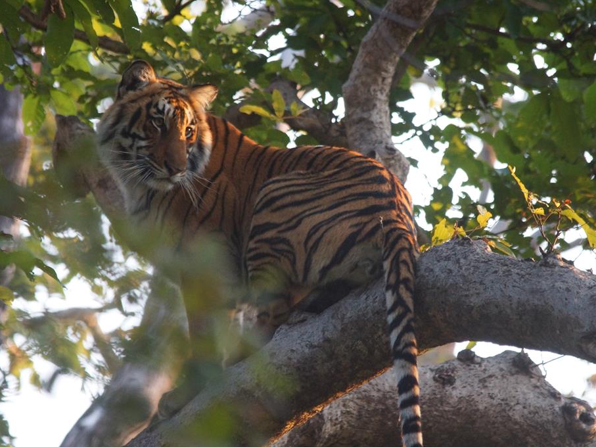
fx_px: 14013
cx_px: 300
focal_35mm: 814
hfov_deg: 2.4
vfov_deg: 1.8
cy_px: 224
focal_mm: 500
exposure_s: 1/125
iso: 1600
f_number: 6.3
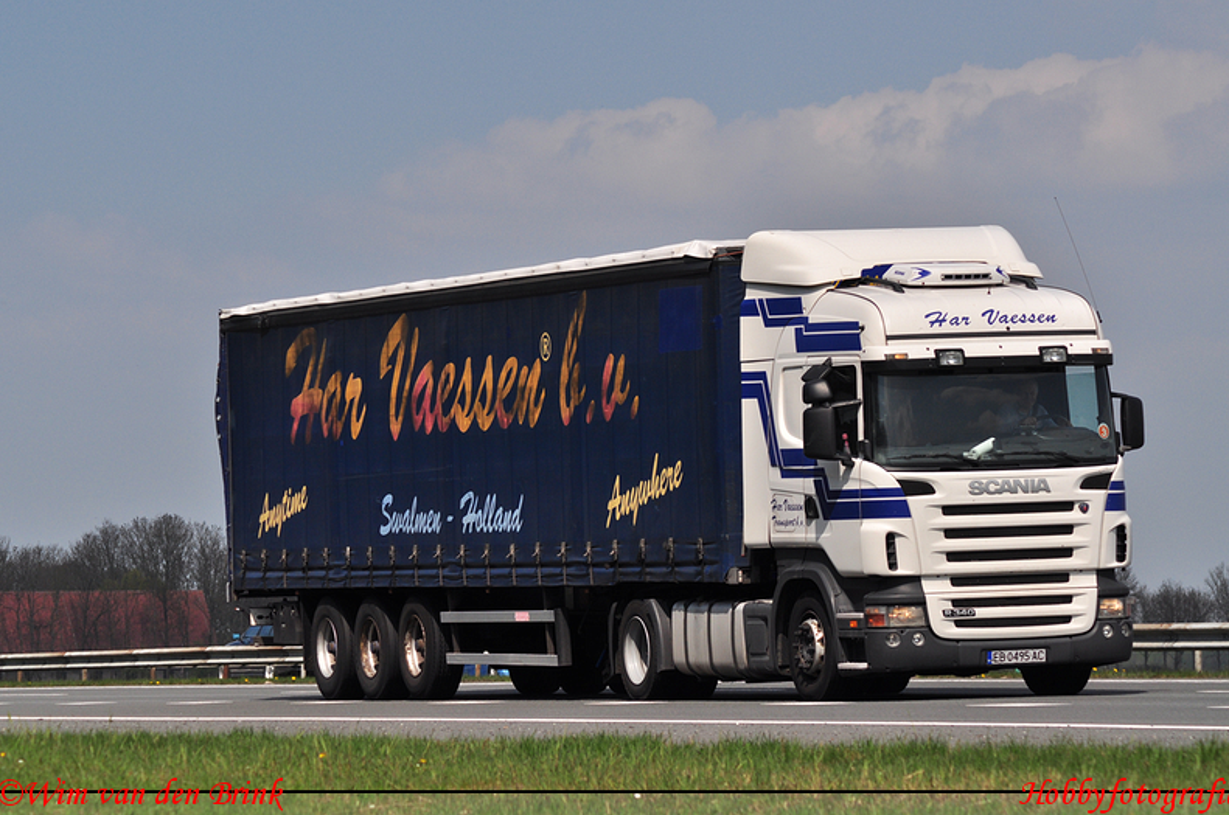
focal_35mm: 182
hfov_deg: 11.3
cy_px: 404
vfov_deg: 7.5
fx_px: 6204
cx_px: 615
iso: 200
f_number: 7.1
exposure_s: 1/2000
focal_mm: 120
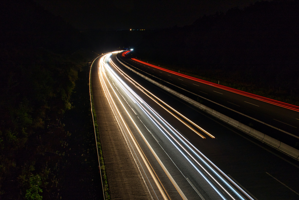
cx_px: 150
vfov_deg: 31.2
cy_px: 100
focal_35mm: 43
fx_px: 357
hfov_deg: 45.4
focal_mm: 15.7
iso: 200
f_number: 8
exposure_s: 8
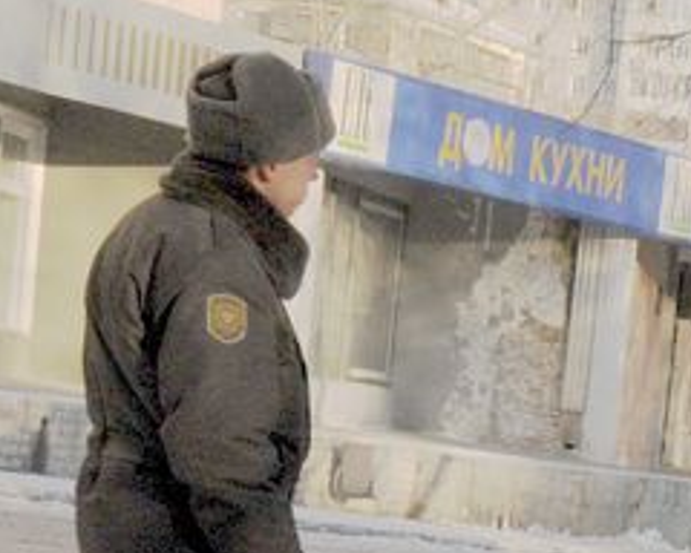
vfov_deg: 8.8
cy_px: 938
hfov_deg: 10.2
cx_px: 1561
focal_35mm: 169
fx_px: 3456
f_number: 13
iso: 640
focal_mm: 24
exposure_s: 1/640
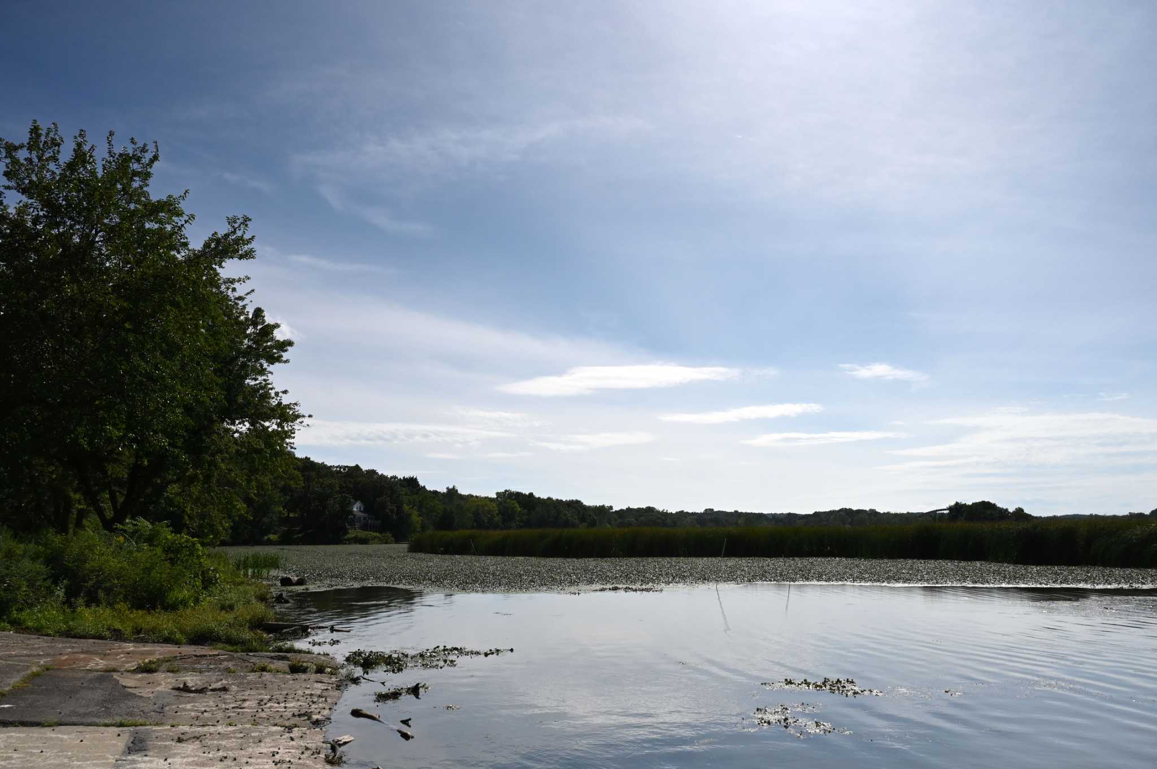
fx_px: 771
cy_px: 384
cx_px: 578
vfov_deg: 53.1
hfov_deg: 73.8
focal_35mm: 24
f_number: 8
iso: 1000
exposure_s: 1/8000
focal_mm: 24
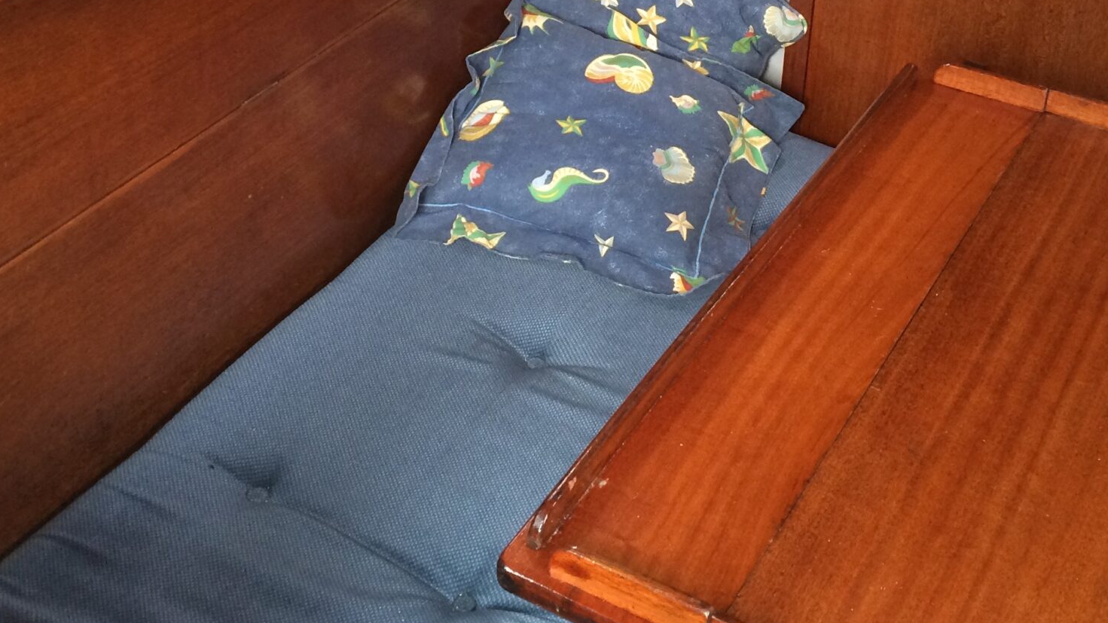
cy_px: -17
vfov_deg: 21.0
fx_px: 1616
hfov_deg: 37.8
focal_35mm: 55
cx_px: 523
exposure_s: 1/33
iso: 160
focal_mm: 4.15
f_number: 2.2
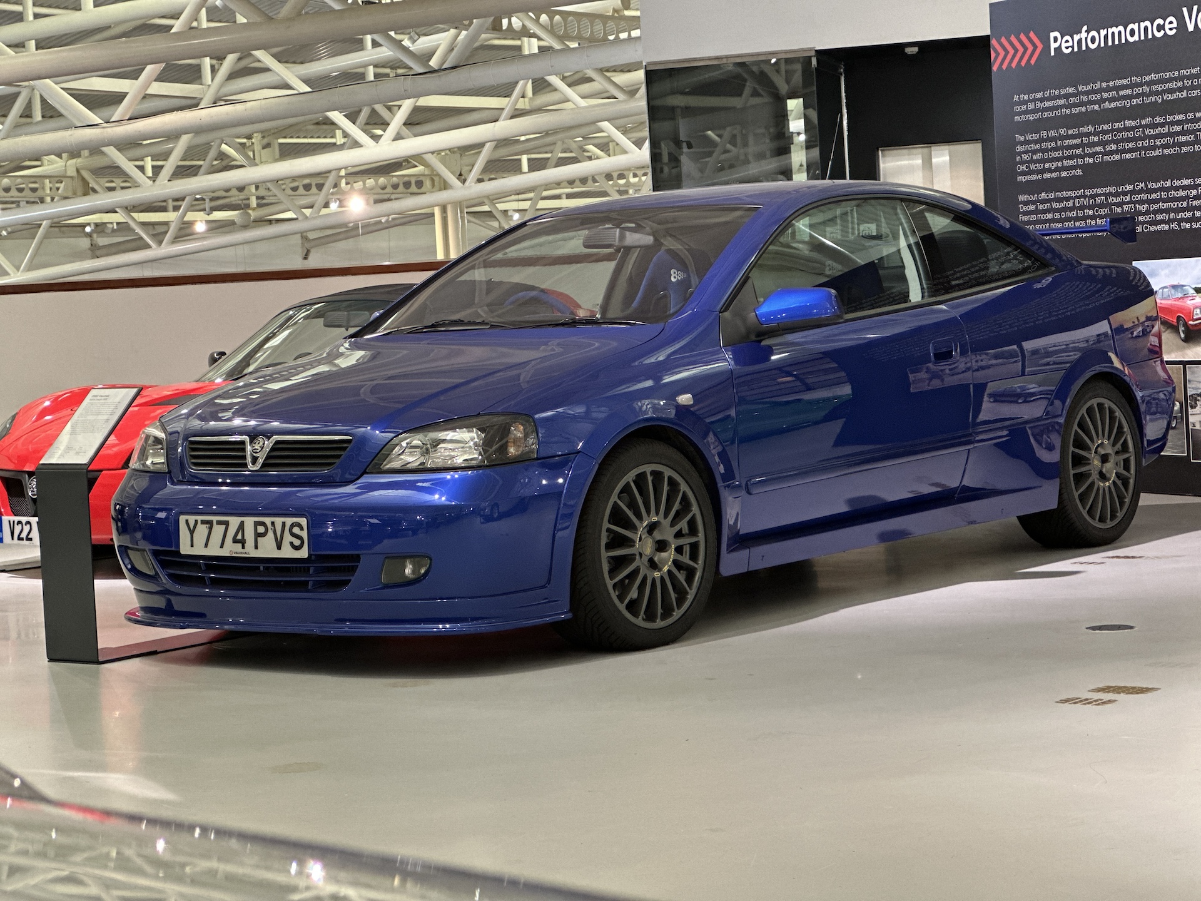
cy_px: 450
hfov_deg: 25.3
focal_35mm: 77
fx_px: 2672
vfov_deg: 19.1
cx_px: 600
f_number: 2.8
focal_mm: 9
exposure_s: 1/33
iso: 400
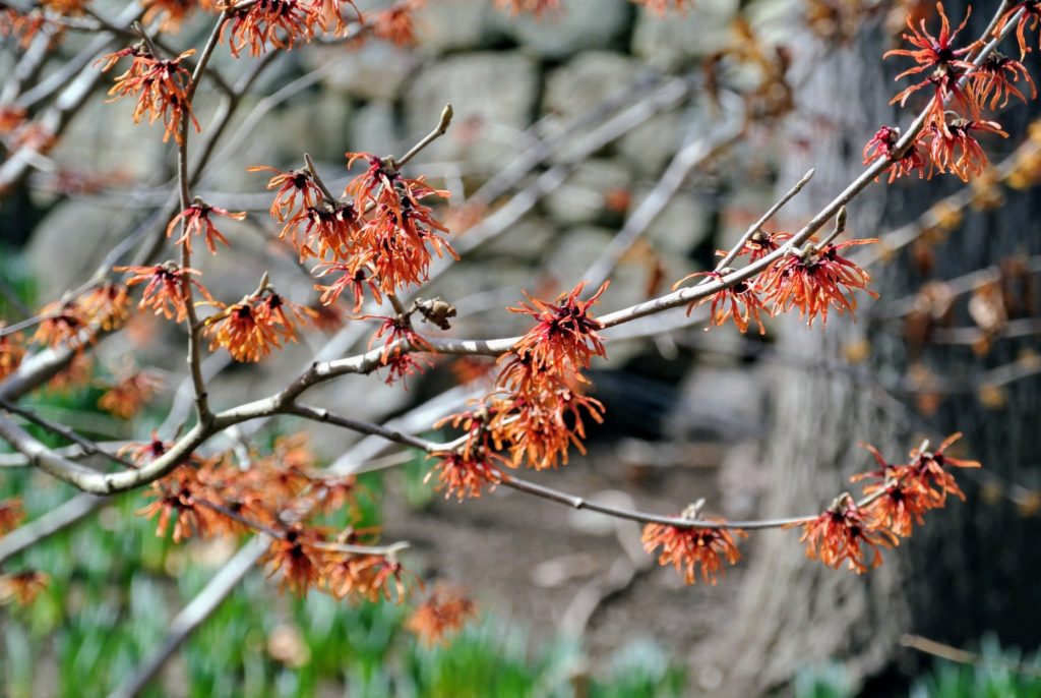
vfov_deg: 8.6
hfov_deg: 12.8
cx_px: 520
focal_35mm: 160
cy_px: 349
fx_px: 4633
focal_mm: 59.4
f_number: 4.5
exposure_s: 1/320
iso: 100
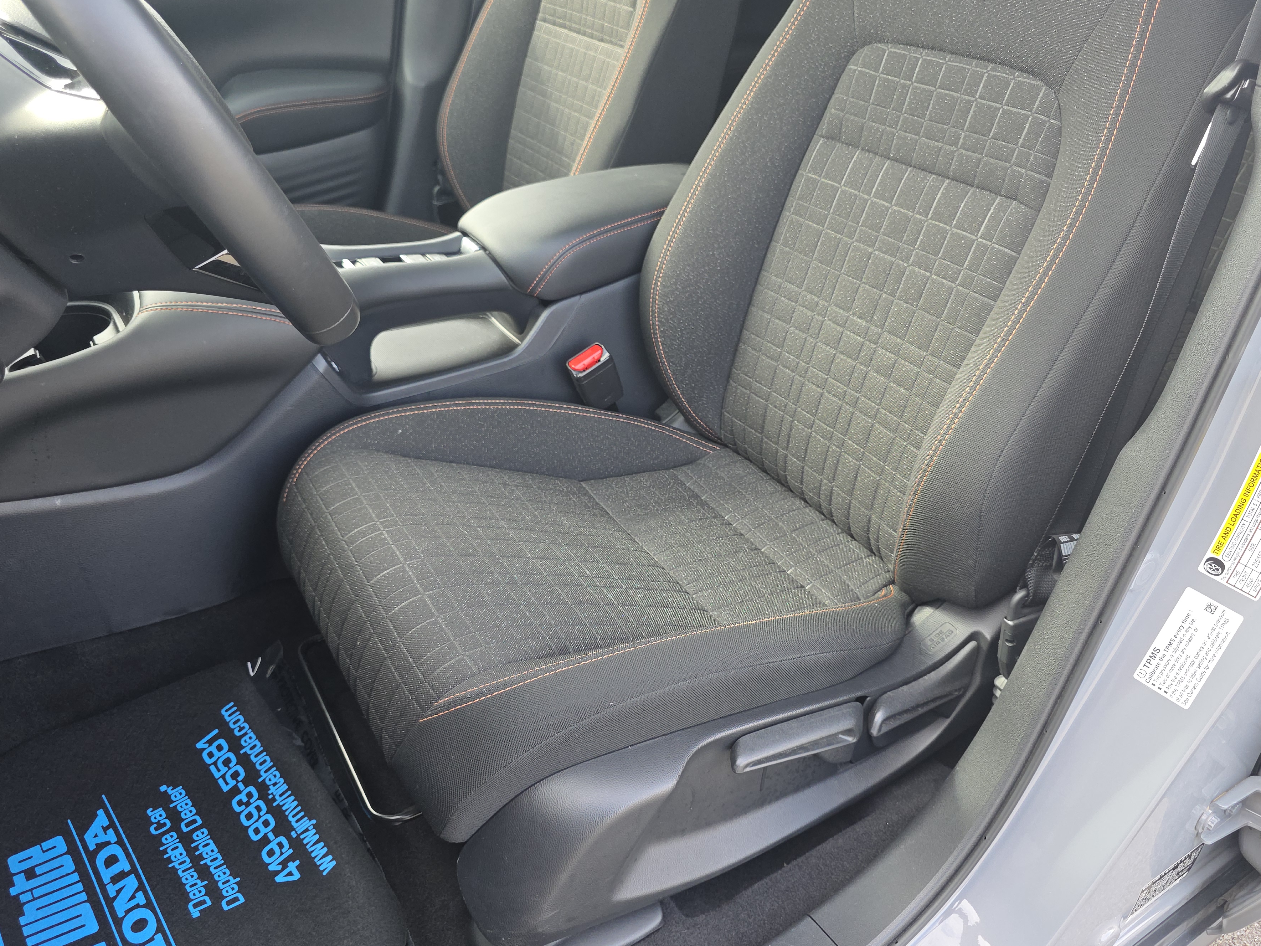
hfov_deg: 67.2
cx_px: 683
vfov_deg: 53.1
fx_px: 947
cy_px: 453
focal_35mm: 26
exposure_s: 1/180
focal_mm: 6.3
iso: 50
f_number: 1.7
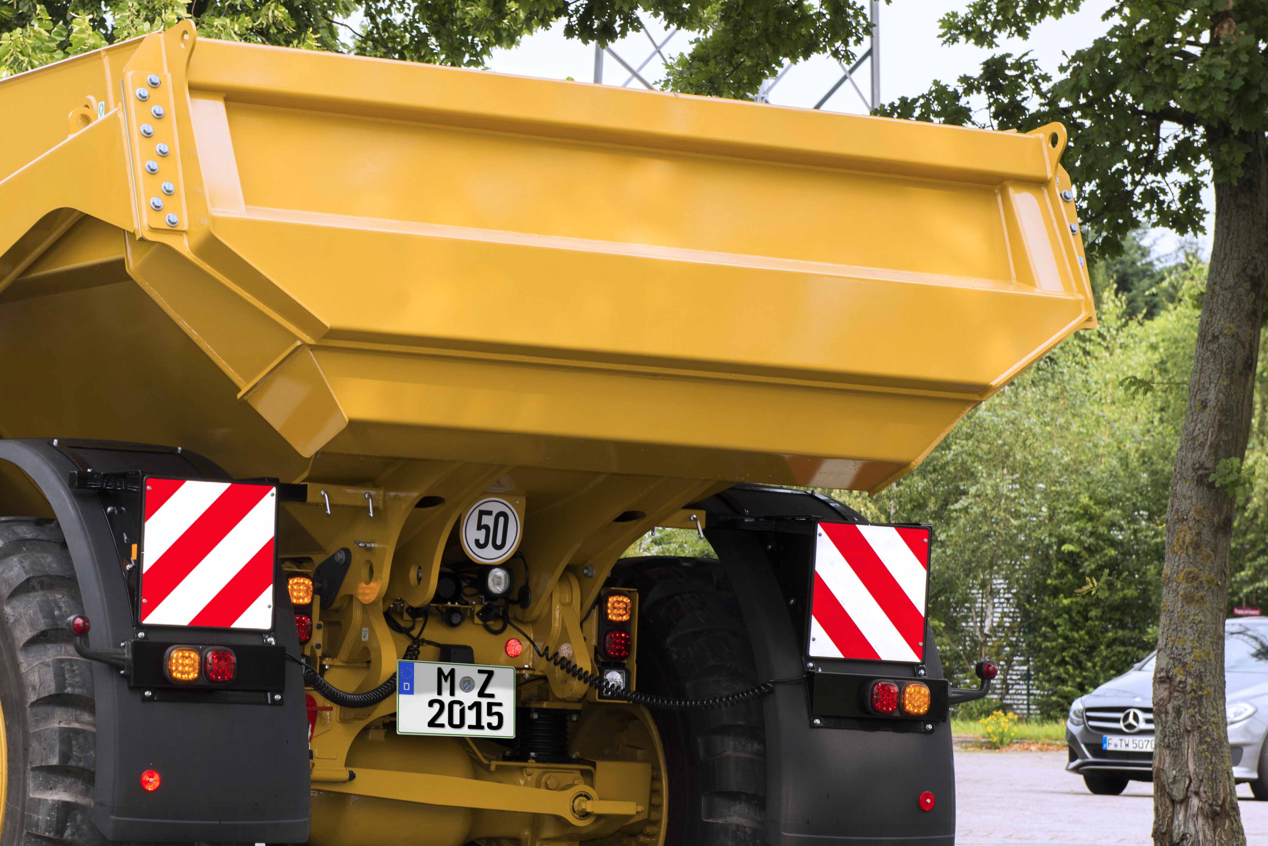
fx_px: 4333
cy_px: 558
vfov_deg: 11.1
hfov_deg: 16.5
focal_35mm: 123
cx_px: 198
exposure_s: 1/80
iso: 100
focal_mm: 70
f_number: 8
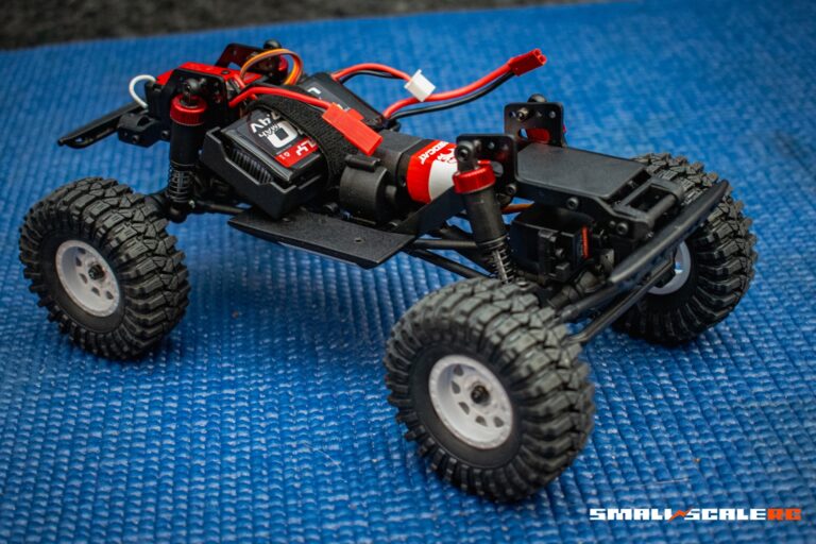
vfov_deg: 28.1
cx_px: 408
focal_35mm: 48
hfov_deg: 41.1
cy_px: 272
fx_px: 1088
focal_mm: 32
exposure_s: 1/60
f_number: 4.5
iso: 1400
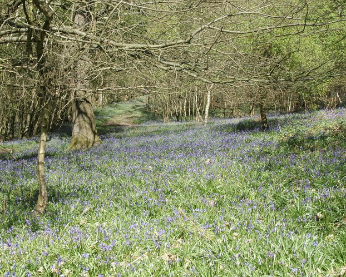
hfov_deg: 32.9
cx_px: 130
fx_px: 584
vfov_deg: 26.7
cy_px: 133
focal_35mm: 57
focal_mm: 28
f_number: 8
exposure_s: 1/250
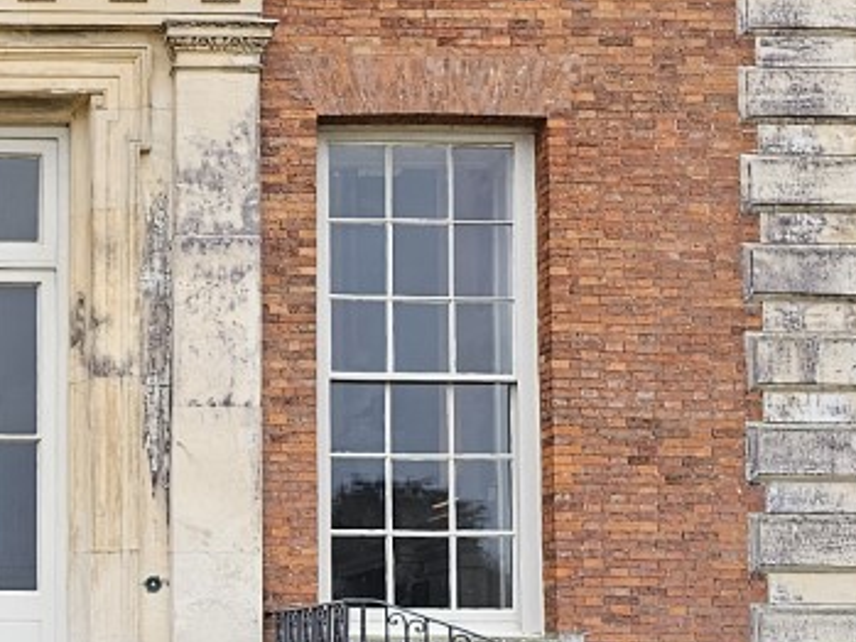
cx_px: -27
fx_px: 1954
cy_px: 595
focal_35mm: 79
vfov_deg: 18.3
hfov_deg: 23.5
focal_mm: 6.3
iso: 32
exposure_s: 1/190
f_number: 1.7
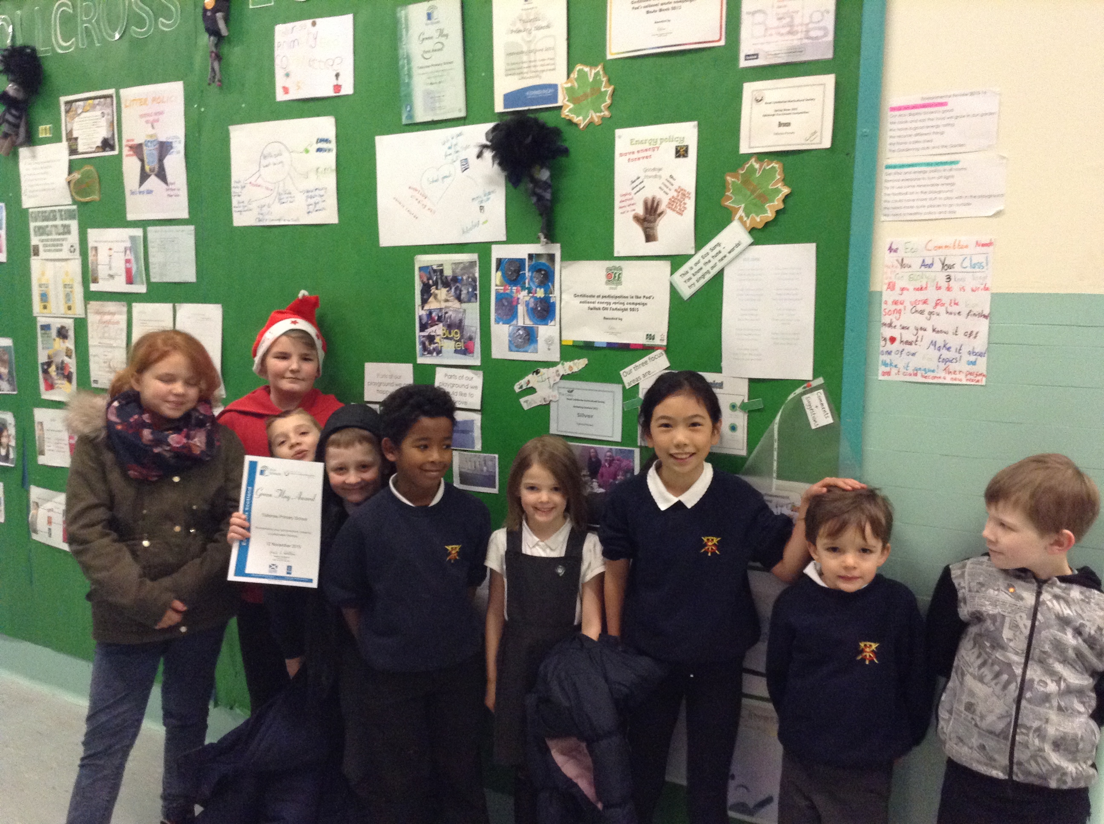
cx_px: 552
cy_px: 412
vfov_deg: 42.8
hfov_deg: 55.4
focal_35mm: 33
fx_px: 1051
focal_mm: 3.3
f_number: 2.4
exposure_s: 1/17
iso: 200
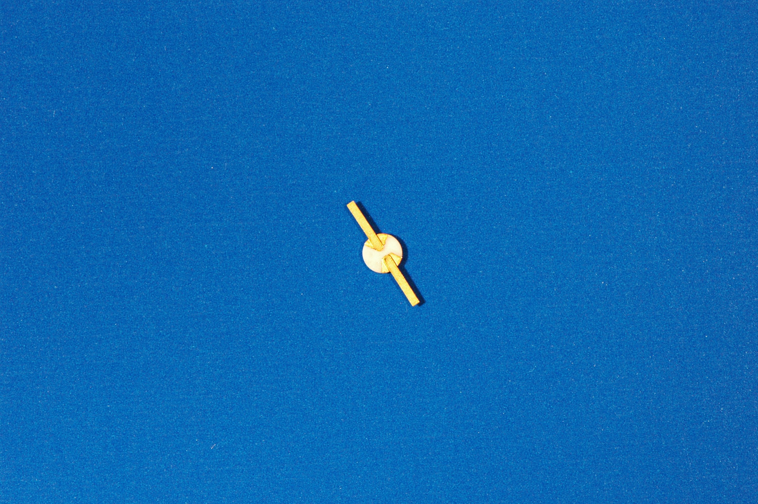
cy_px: 252
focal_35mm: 158
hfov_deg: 13.1
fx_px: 3313
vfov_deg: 8.7
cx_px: 379
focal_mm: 105
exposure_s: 1/400
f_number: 7.1
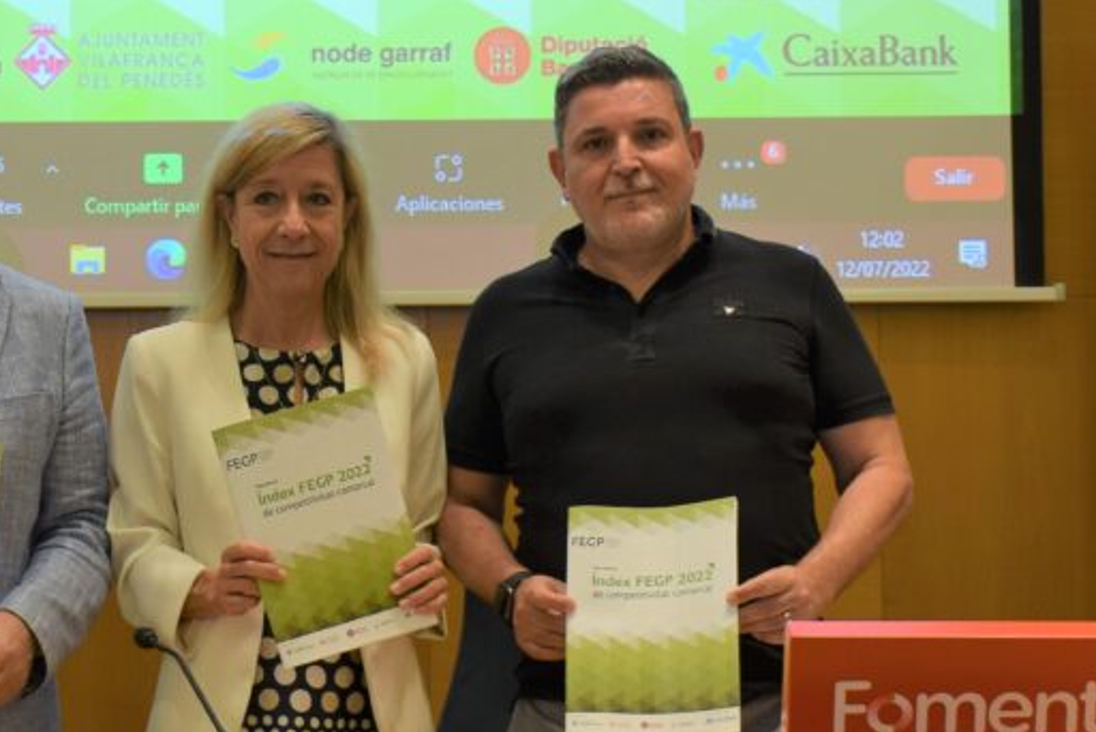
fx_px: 2924
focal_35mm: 96
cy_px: 181
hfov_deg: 20.9
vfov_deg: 14.2
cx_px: 193
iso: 400
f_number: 4.5
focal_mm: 32
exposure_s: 1/80
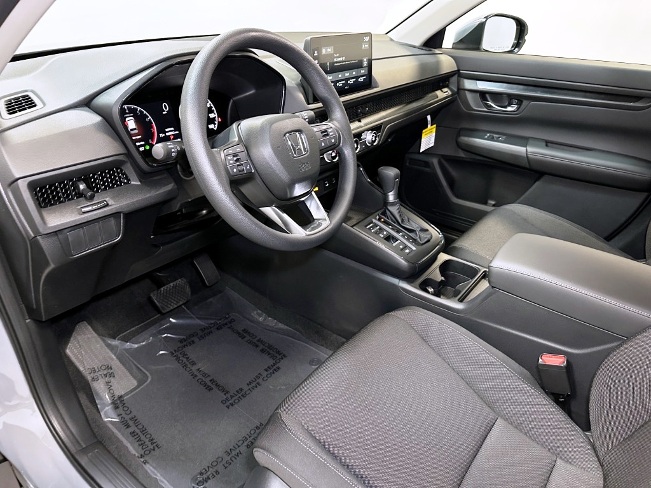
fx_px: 451
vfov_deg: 56.8
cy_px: 244
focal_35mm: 24
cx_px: 326
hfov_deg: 71.6
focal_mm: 6.86
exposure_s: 1/30
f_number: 1.78
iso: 1000
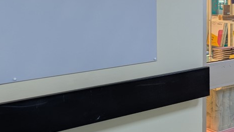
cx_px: 216
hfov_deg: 29.9
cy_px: 20
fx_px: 416
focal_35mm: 67
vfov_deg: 17.8
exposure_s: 1/33.3
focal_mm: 6.81
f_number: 1.85
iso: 50
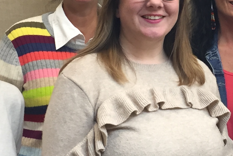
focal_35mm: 114
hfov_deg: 17.7
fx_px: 738
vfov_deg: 12.0
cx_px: 213
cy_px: 43
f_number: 2.2
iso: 64
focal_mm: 4.15
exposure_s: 1/30
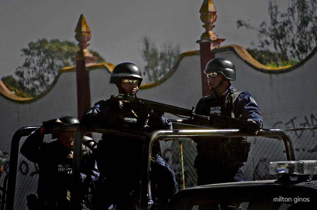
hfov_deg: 10.2
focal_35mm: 202
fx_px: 1782
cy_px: 105
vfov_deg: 6.8
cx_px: 158
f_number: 5
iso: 400
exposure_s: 1/1600
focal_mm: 135
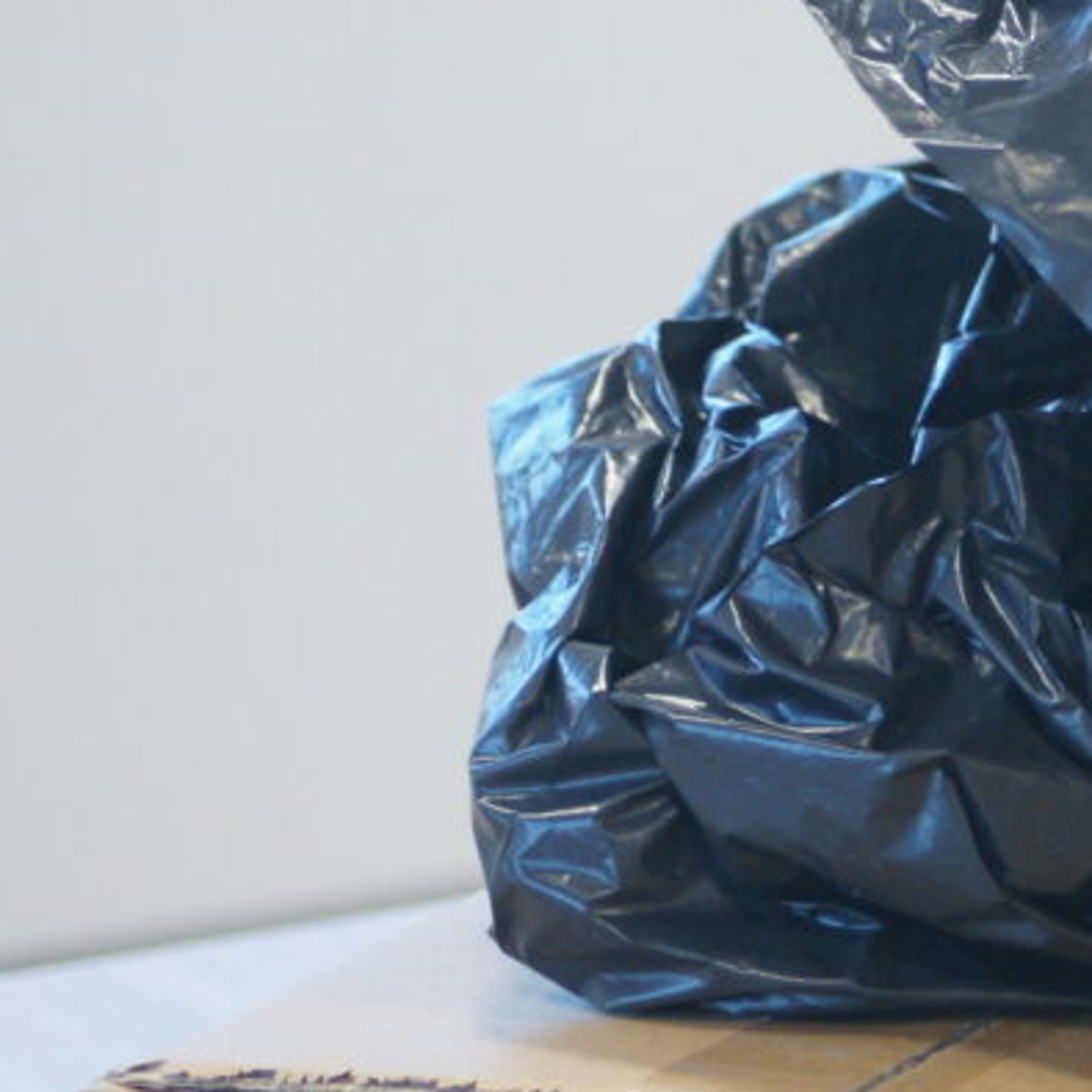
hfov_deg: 5.0
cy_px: 788
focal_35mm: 347
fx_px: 12385
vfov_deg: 5.0
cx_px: 1601
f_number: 4
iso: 800
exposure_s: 1/80
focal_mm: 70
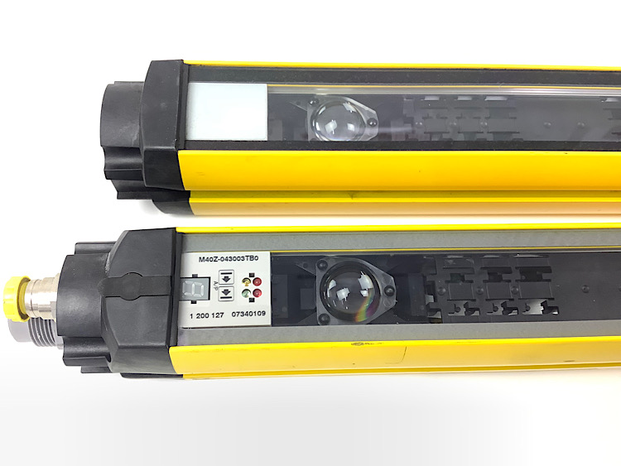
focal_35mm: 31
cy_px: 233
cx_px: 310
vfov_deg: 45.5
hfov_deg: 58.3
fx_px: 556
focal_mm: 3.3
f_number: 2.4
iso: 160
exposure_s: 1/50
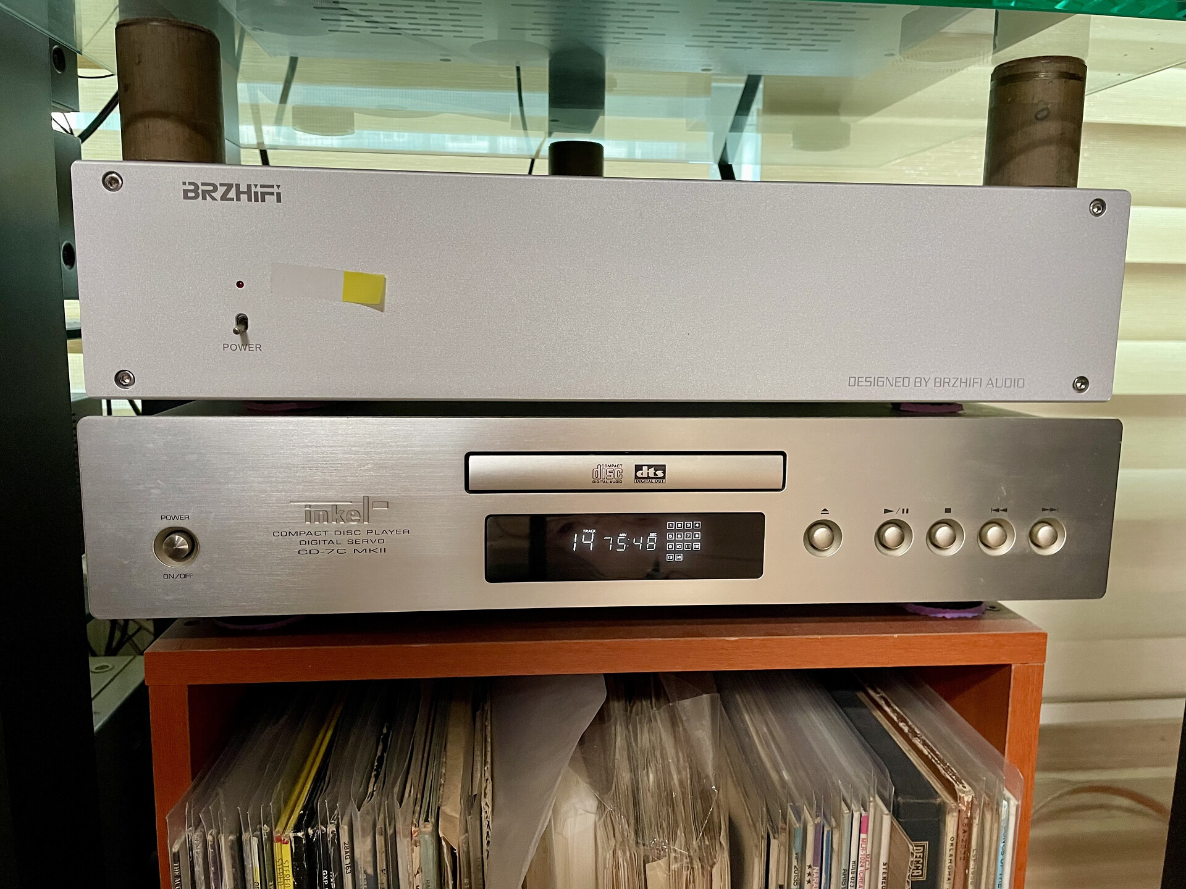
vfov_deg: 53.1
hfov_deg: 67.3
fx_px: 891
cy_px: 444
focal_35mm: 26
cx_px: 593
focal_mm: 4.2
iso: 400
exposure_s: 1/60
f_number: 1.6
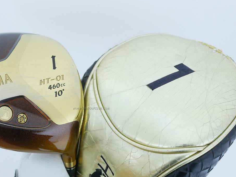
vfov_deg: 20.7
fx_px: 484
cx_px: 91
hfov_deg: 27.3
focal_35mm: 71
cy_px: 85
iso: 1600
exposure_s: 1/80
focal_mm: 25
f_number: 4.5
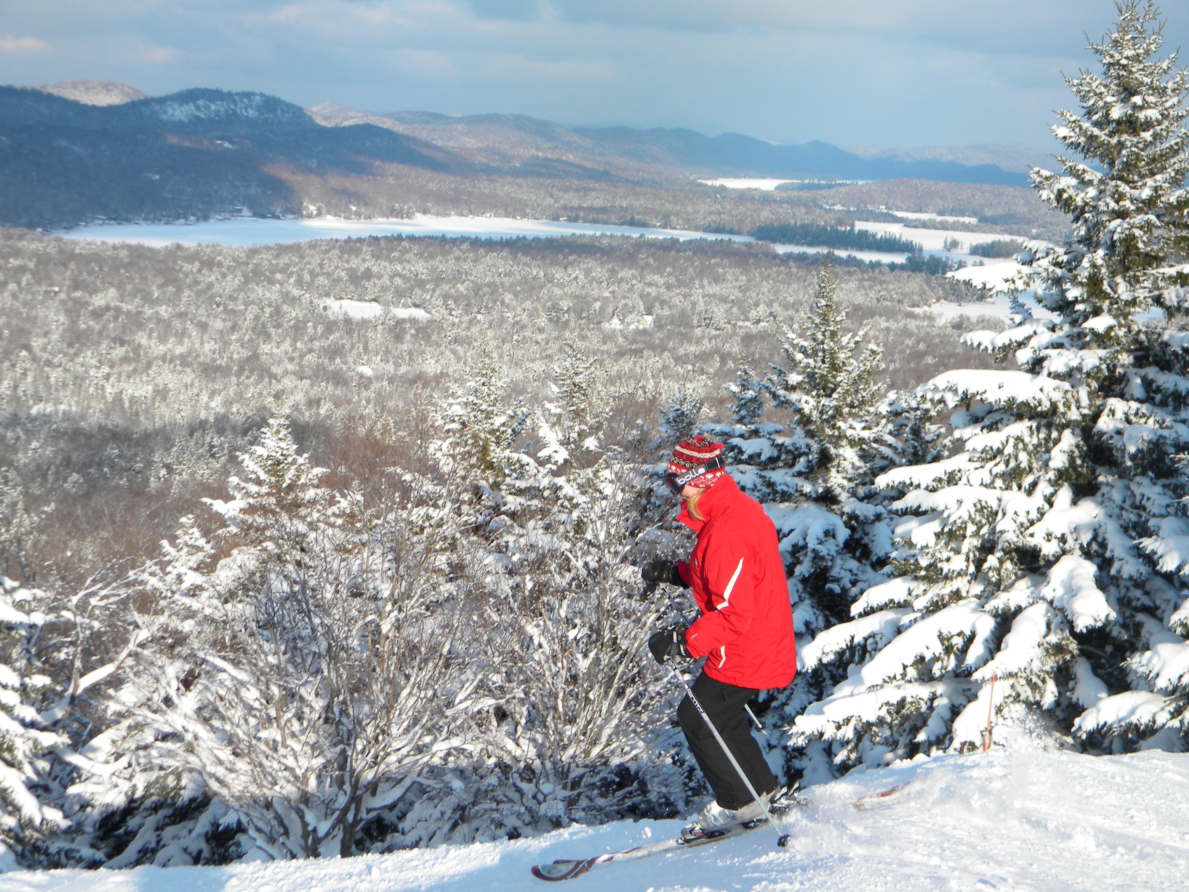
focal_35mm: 67
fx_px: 2301
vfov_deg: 21.9
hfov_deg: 29.0
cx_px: 594
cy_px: 446
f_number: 4.3
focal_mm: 12.2
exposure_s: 1/536
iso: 80
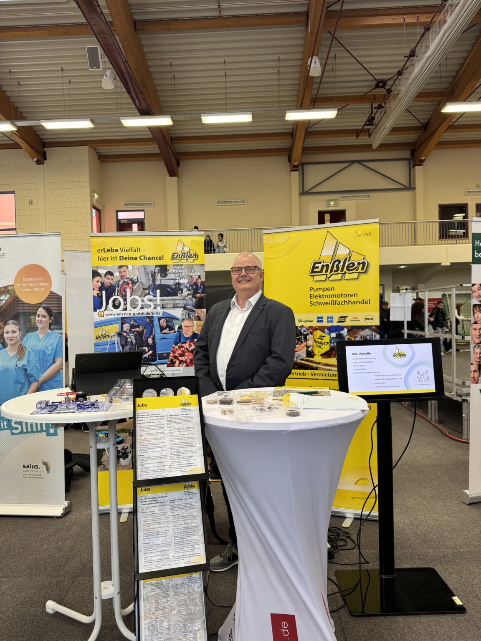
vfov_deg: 71.6
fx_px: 445
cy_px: 320
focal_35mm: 24
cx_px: 240
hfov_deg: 56.8
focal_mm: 6.76
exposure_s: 1/100
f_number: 1.78
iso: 125
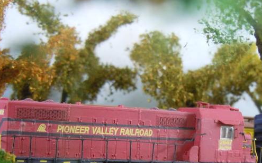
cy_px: 149
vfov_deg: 18.0
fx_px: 507
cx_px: 151
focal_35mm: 71
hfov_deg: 28.9
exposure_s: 1/3
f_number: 3.7
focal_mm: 7.1
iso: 400
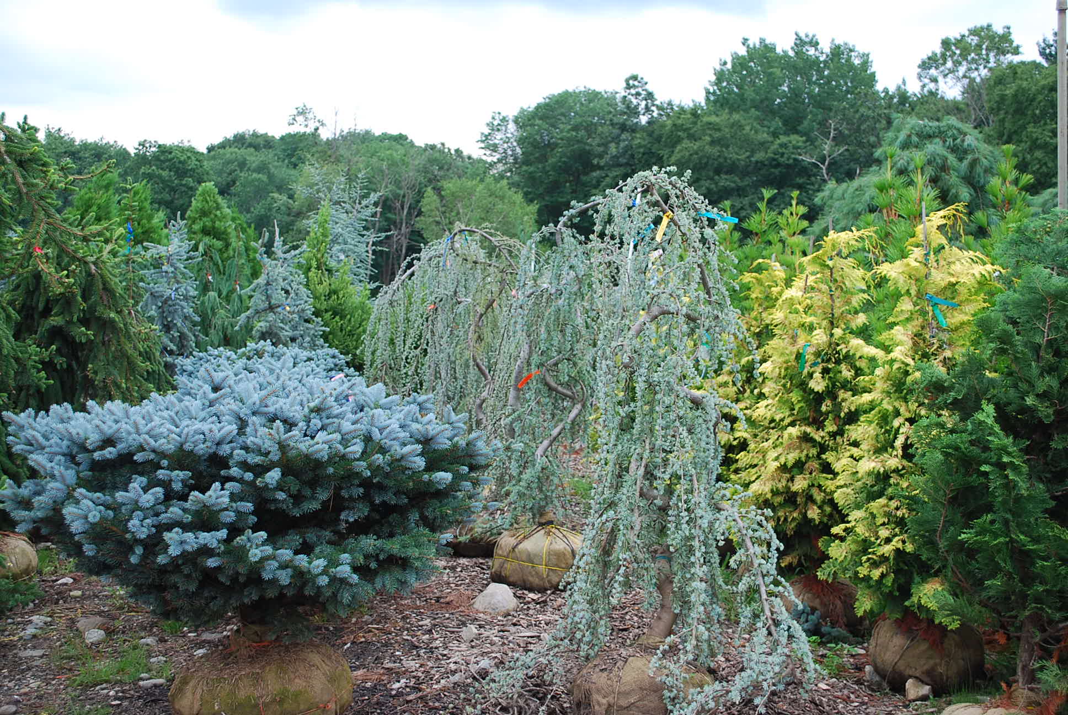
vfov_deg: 32.0
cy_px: 358
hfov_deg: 46.3
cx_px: 534
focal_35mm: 42
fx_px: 1247
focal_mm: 28
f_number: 5
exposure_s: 1/100
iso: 100
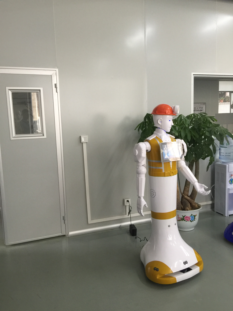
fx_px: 260
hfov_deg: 48.2
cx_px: 116
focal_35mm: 29
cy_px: 156
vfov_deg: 61.7
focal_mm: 4.15
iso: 80
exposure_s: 1/17
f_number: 2.2
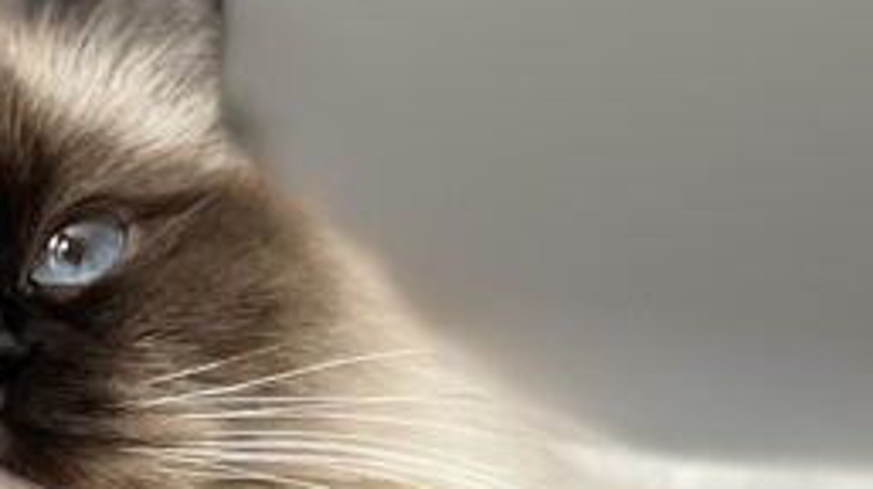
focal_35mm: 113
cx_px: 194
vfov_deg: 10.6
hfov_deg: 18.8
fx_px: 2613
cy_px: 482
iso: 250
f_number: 1.6
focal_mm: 4.2
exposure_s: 1/60
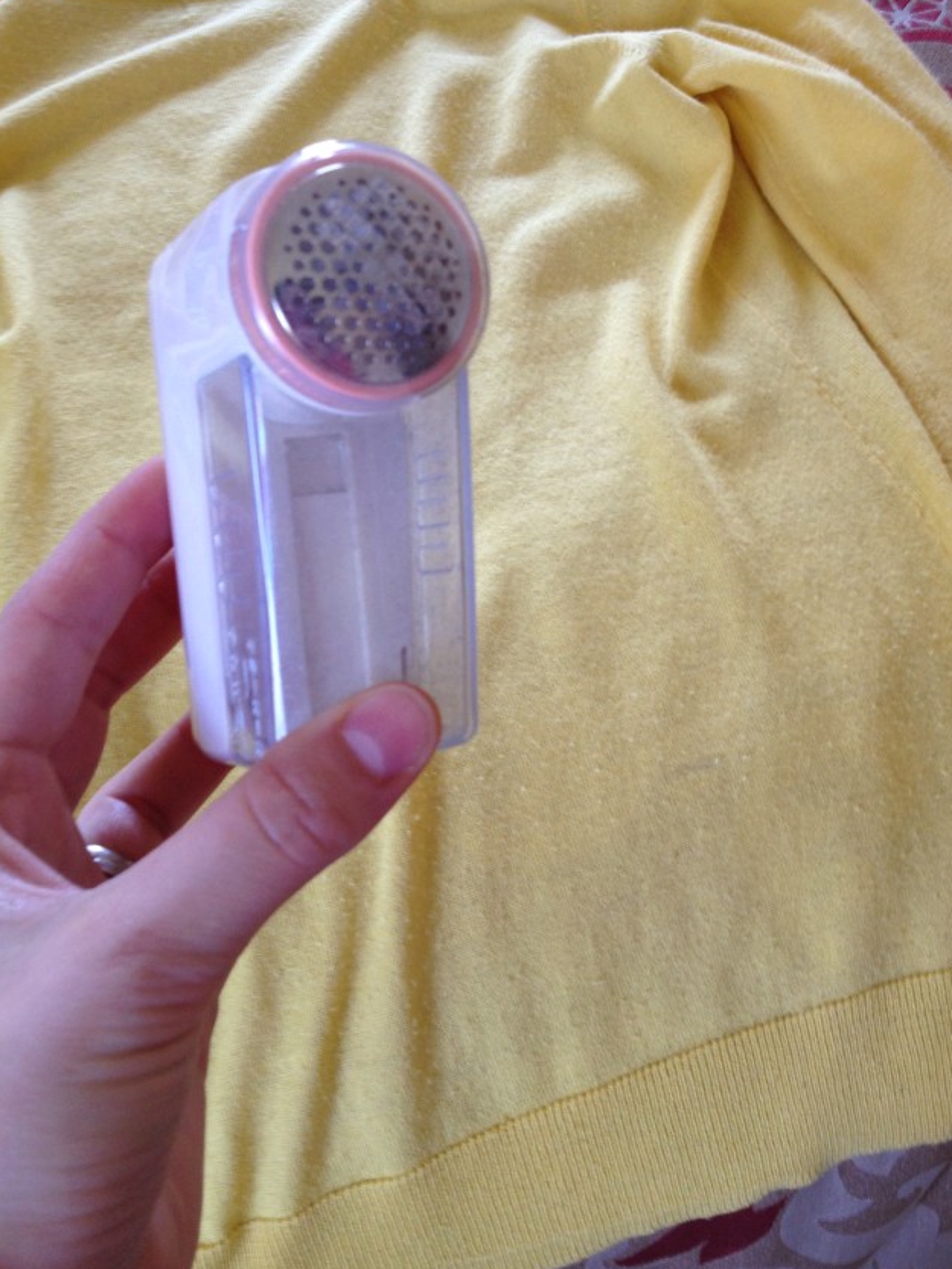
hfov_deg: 33.5
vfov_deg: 43.8
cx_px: 582
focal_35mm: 43
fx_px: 1576
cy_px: 571
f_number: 2.4
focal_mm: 4.28
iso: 50
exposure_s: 1/20
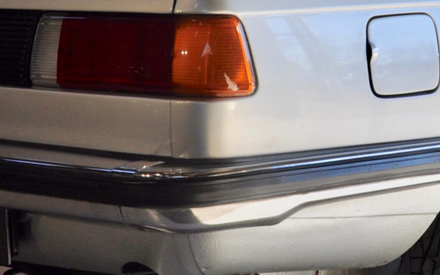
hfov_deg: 16.0
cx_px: 394
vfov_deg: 10.1
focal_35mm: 129
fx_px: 1547
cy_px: -20
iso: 200
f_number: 5.6
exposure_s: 1/125
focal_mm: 24
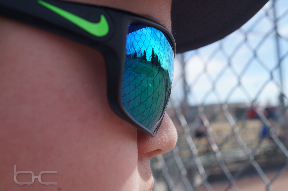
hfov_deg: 43.6
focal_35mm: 45
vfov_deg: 29.8
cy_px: 96
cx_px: 144
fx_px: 360
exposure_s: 1/200
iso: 100
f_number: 8
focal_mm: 30
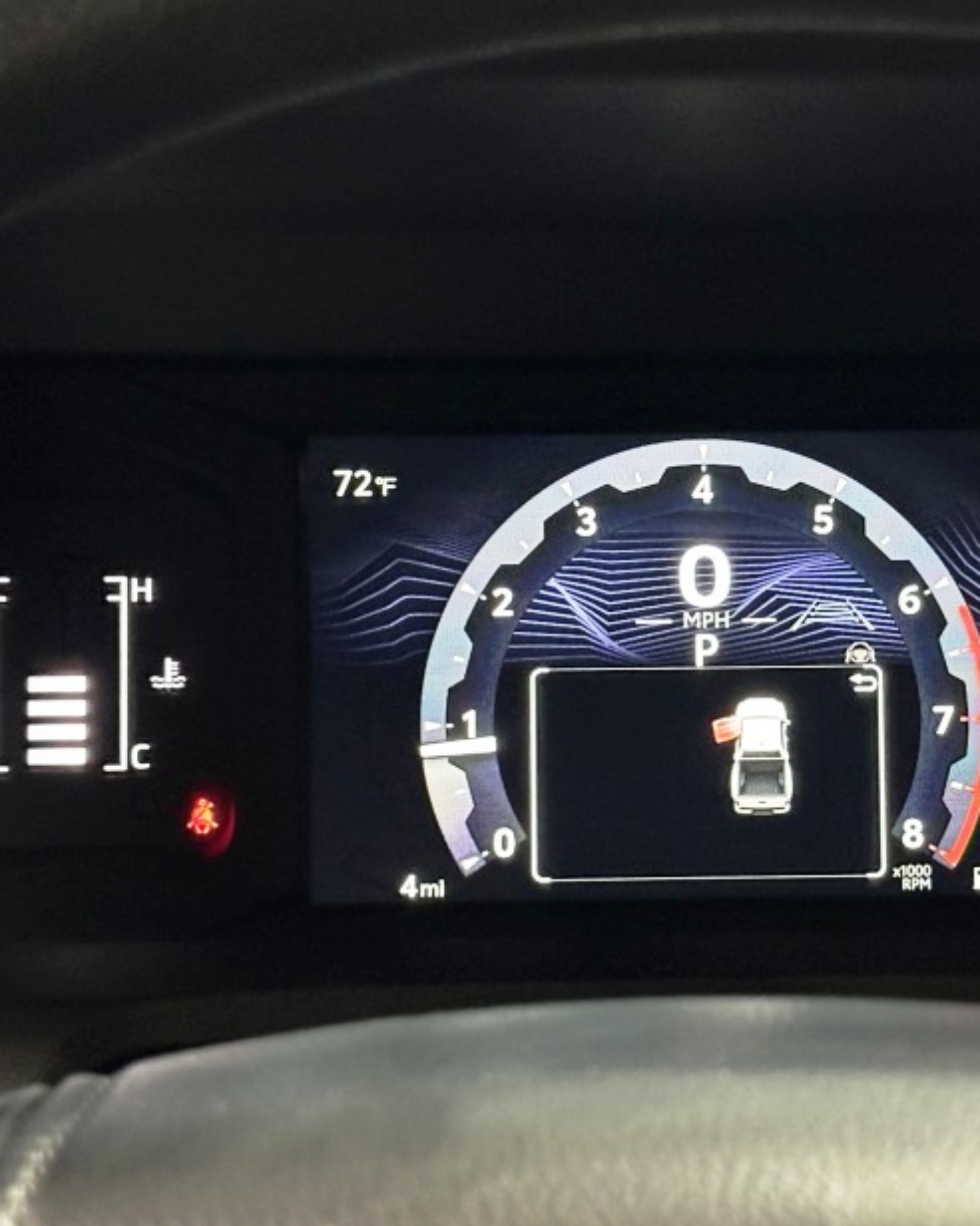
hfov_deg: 19.6
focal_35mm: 78
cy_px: 674
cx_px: 701
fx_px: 2828
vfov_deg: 24.4
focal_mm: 6.86
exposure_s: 1/30
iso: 640
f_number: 1.78
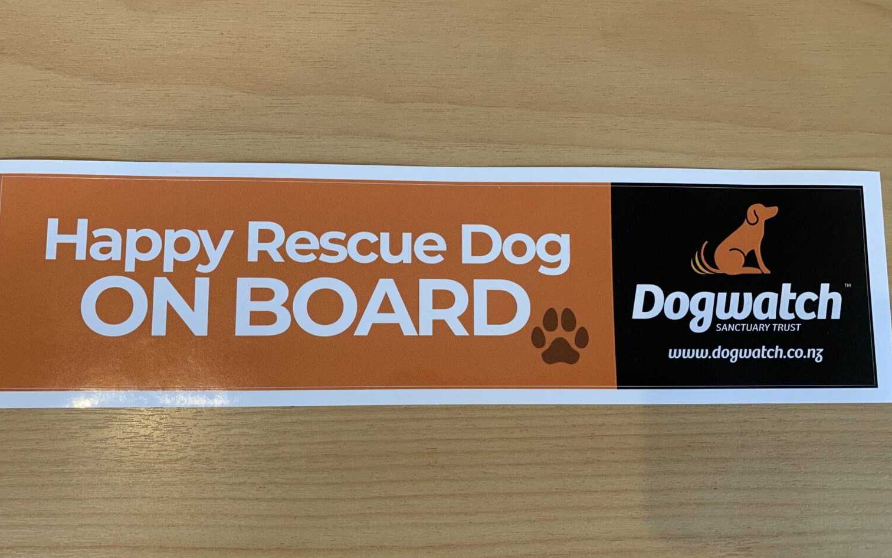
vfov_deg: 44.5
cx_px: 441
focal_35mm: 28
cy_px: 301
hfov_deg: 66.5
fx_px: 681
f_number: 1.8
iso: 100
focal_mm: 4.25
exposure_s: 1/82
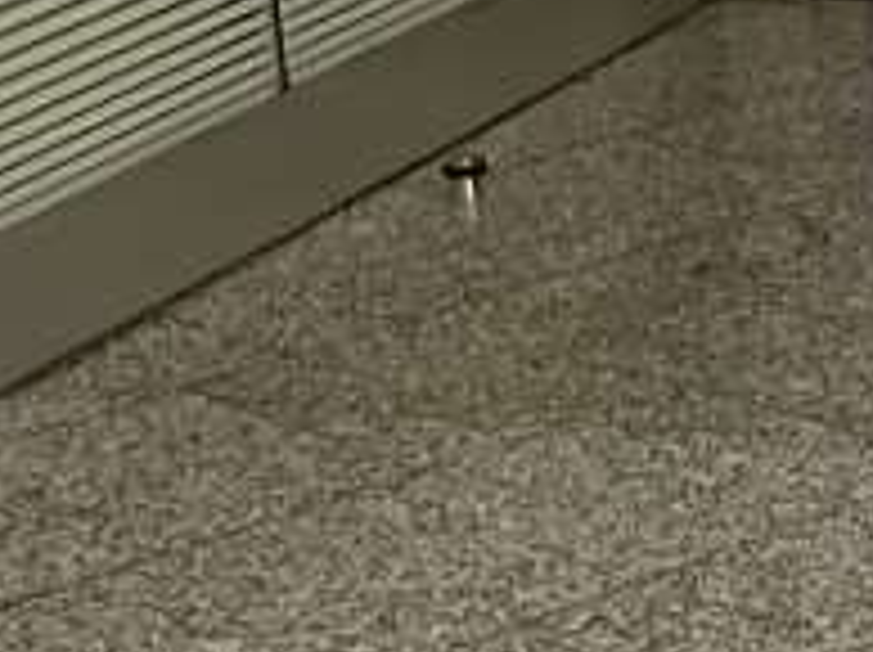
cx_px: 1519
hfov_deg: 10.3
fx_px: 4609
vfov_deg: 8.0
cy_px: -72
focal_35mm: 183
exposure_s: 1/50
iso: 320
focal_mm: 4.2
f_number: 1.6
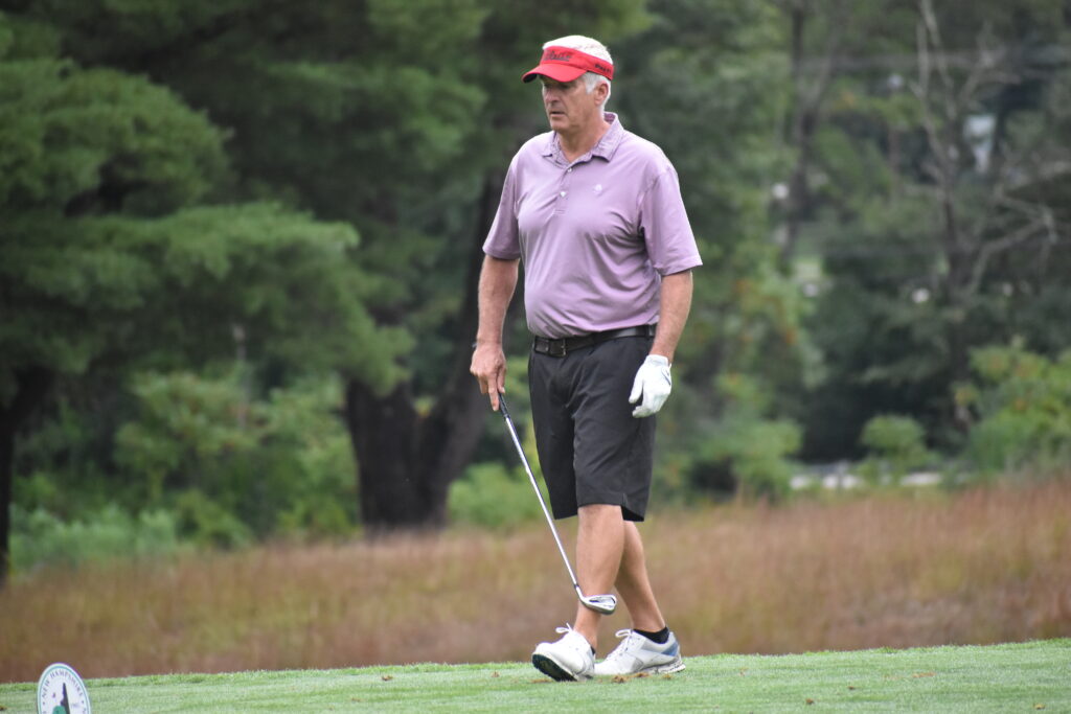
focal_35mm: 375
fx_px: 11157
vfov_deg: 3.7
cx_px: 536
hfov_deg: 5.5
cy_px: 357
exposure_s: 1/500
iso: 2000
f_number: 6
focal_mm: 250
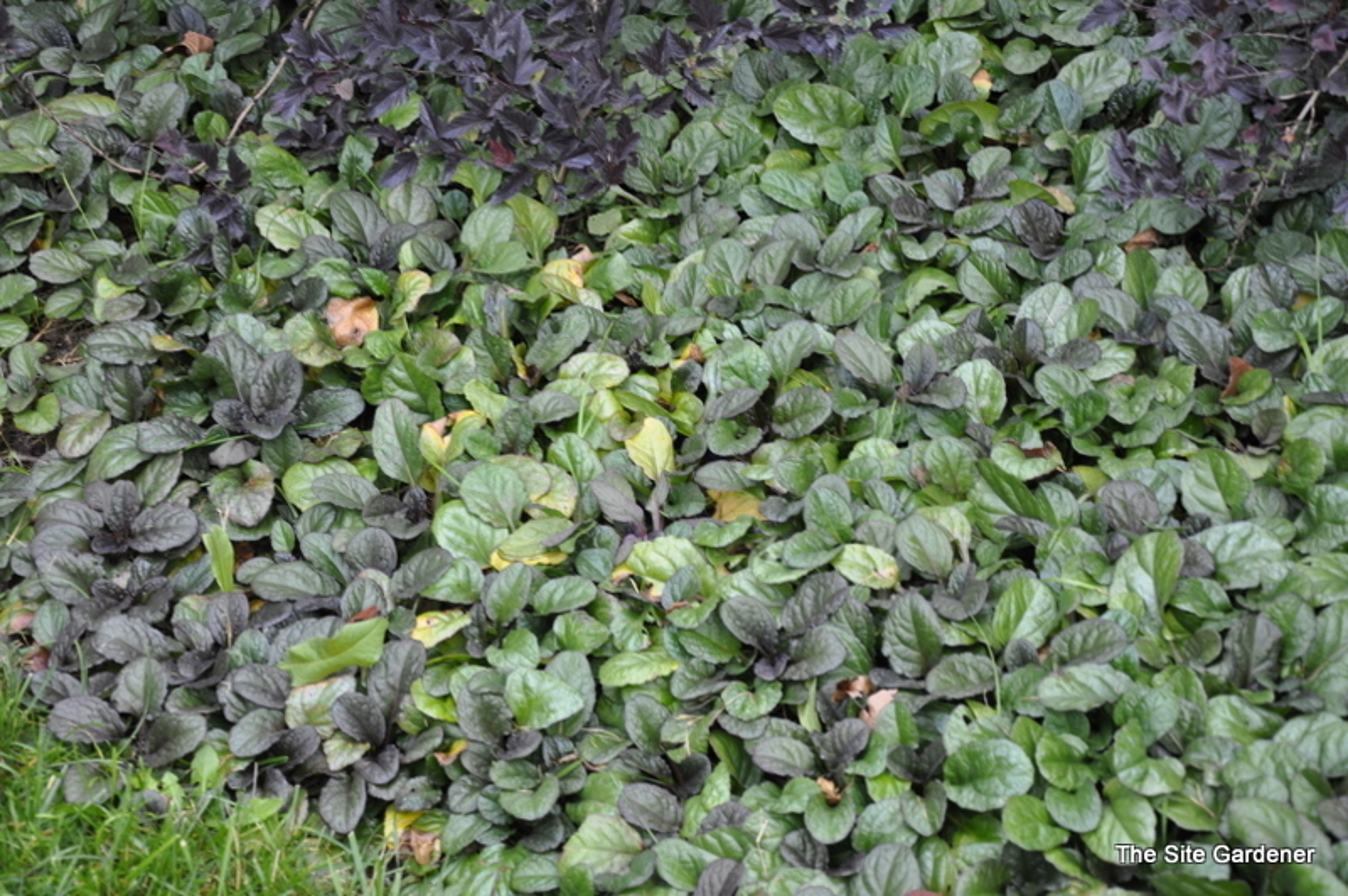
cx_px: 674
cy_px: 448
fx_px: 2918
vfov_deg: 17.5
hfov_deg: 26.0
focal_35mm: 78
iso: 280
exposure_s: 1/30
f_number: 5.6
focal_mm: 52
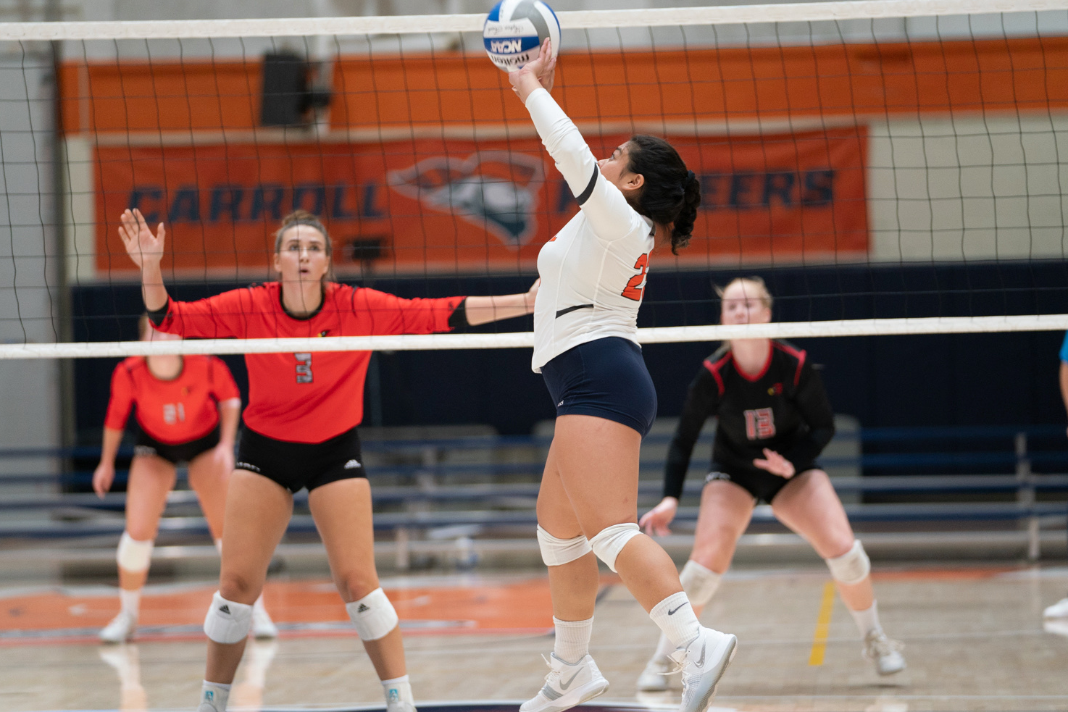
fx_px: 6052
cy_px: 412
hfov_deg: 10.1
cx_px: 520
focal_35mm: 204
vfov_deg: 6.7
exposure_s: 1/640
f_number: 2.8
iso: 2000
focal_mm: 167
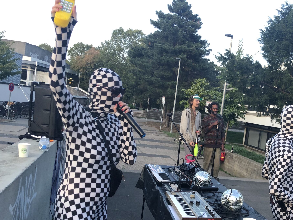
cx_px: 198
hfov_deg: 46.0
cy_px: 133
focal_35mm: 40
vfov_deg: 35.8
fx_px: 339
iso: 40
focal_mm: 4
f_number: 1.8
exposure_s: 1/20
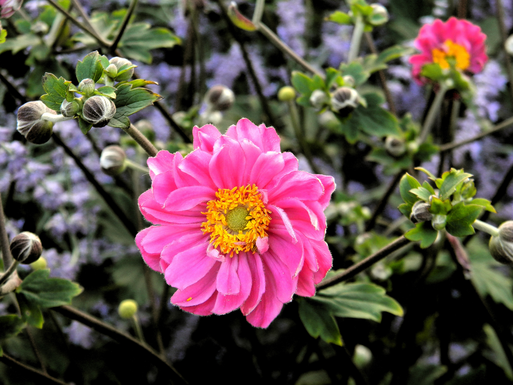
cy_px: 192
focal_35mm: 83
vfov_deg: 17.8
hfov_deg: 23.6
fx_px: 1230
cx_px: 256
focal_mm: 15.1
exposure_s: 1/51
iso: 200
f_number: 4.5
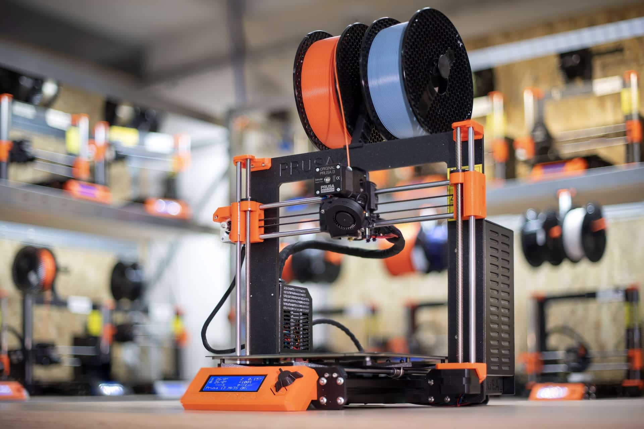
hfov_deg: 39.6
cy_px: 214
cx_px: 322
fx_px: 894
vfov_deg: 27.0
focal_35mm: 50
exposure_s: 1/80
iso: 100
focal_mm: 50
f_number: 1.4
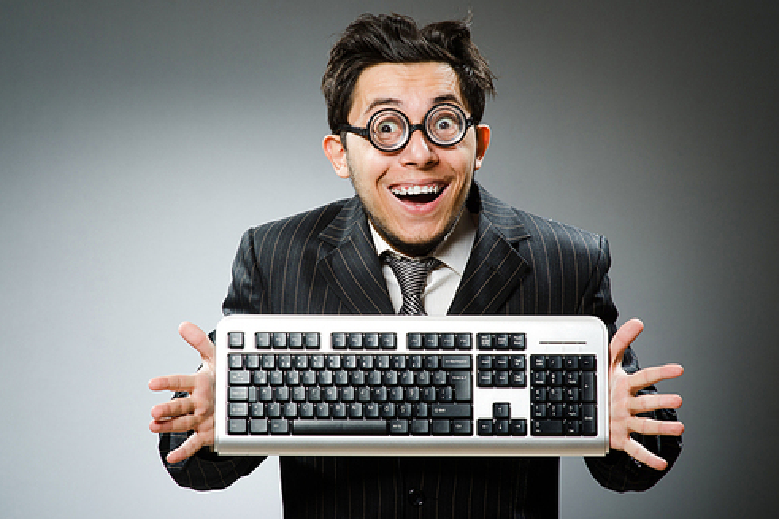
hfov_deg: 15.8
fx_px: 2801
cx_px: 386
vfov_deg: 10.6
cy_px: 258
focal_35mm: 130
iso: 100
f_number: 7.1
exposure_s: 1/200
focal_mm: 85
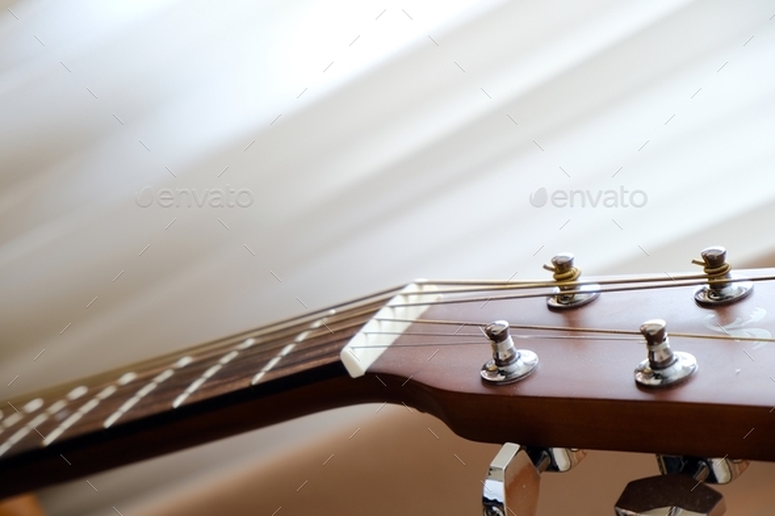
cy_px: 258
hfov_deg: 30.1
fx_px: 1442
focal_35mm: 67
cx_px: 388
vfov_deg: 20.3
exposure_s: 1/13
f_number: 5.6
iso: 200
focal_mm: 44.5
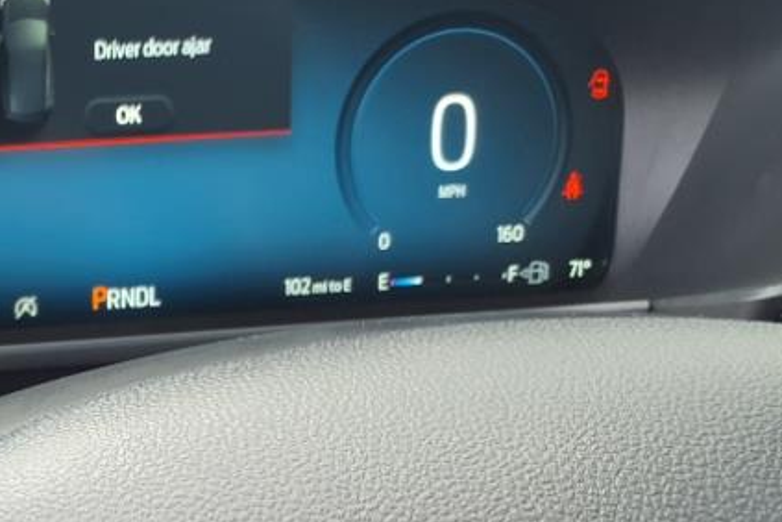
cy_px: 672
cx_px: -122
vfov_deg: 18.6
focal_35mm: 68
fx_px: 1477
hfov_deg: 26.7
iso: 40
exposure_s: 1/60.2
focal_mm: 3.58
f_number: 1.9
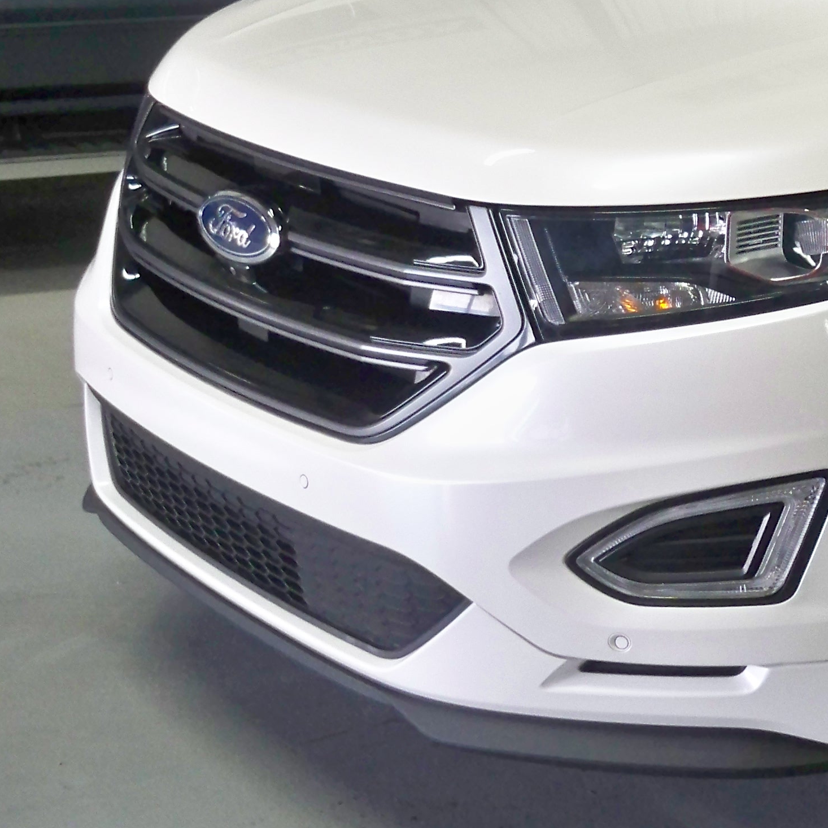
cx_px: 992
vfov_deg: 22.3
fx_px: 2084
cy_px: 211
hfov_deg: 21.0
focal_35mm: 77
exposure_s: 1/60
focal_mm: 6.3
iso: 320
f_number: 3.1
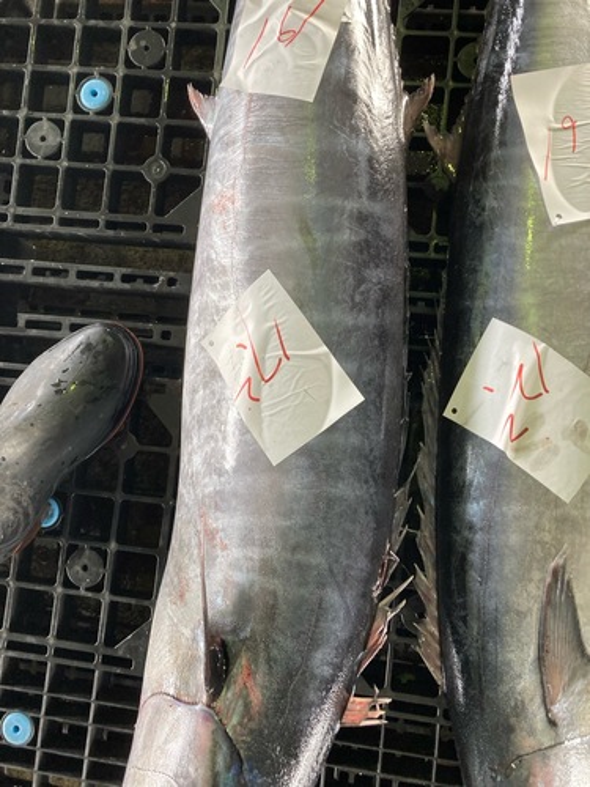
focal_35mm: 28
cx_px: 295
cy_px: 394
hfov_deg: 49.7
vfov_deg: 63.4
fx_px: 636
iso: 125
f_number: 1.8
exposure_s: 1/60
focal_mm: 3.99
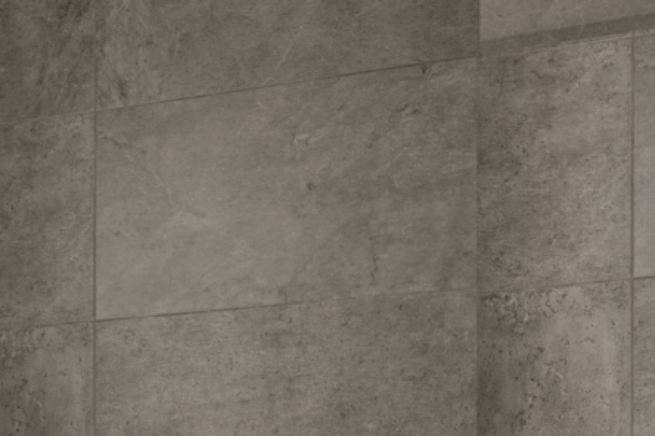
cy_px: 636
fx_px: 1801
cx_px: -348
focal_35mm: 99
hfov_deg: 18.2
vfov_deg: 13.1
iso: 64
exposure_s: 1/4
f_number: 11
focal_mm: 22
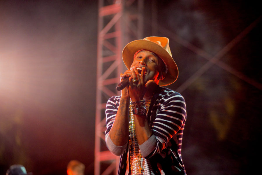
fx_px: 1165
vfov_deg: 8.6
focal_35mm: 160
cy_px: 88
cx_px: 131
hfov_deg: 12.8
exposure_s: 1/400
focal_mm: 160
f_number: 3.5
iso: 4000
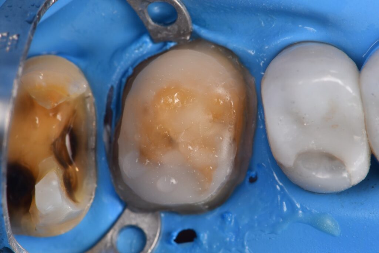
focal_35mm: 157
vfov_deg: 8.7
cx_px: 190
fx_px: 1652
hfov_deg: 13.1
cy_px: 126
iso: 200
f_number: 32
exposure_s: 1/160
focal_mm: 105
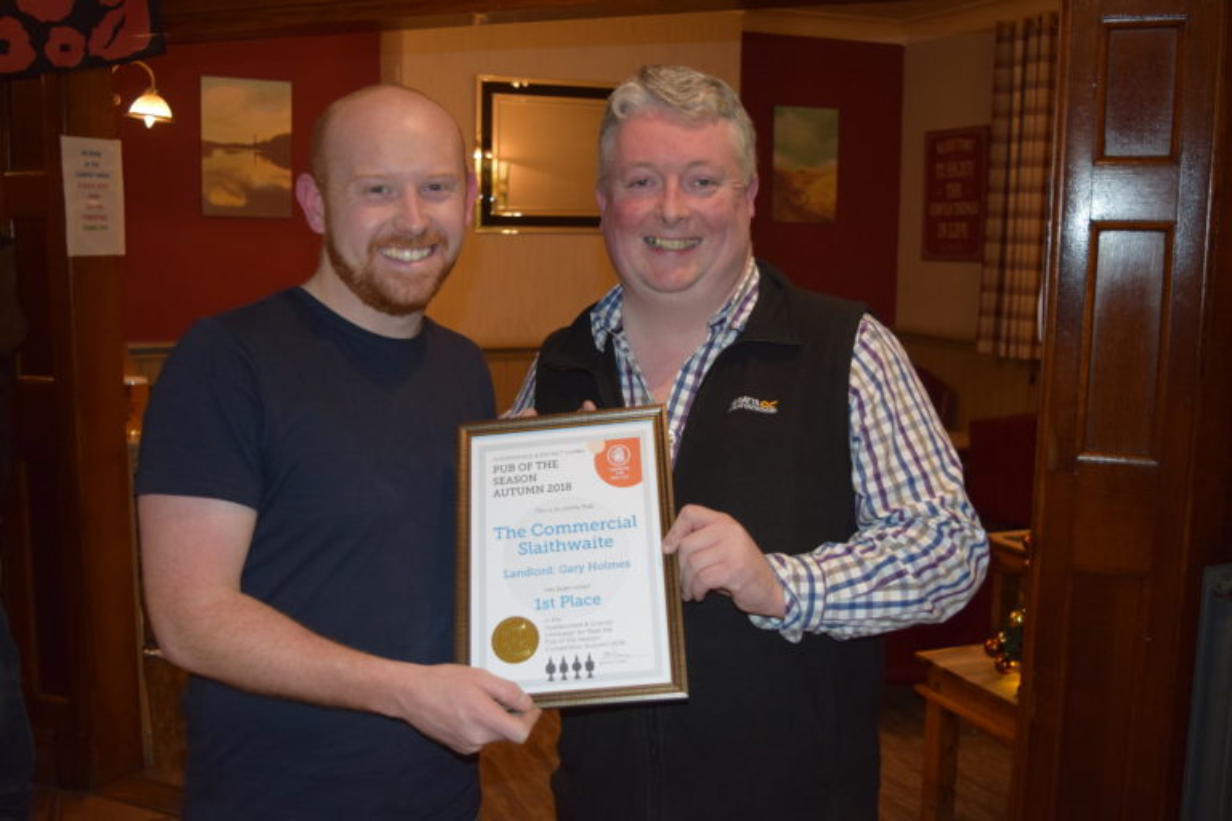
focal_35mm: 36
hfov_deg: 53.1
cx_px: 616
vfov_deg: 36.9
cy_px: 410
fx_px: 1232
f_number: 4
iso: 2000
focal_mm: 24
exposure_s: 1/60
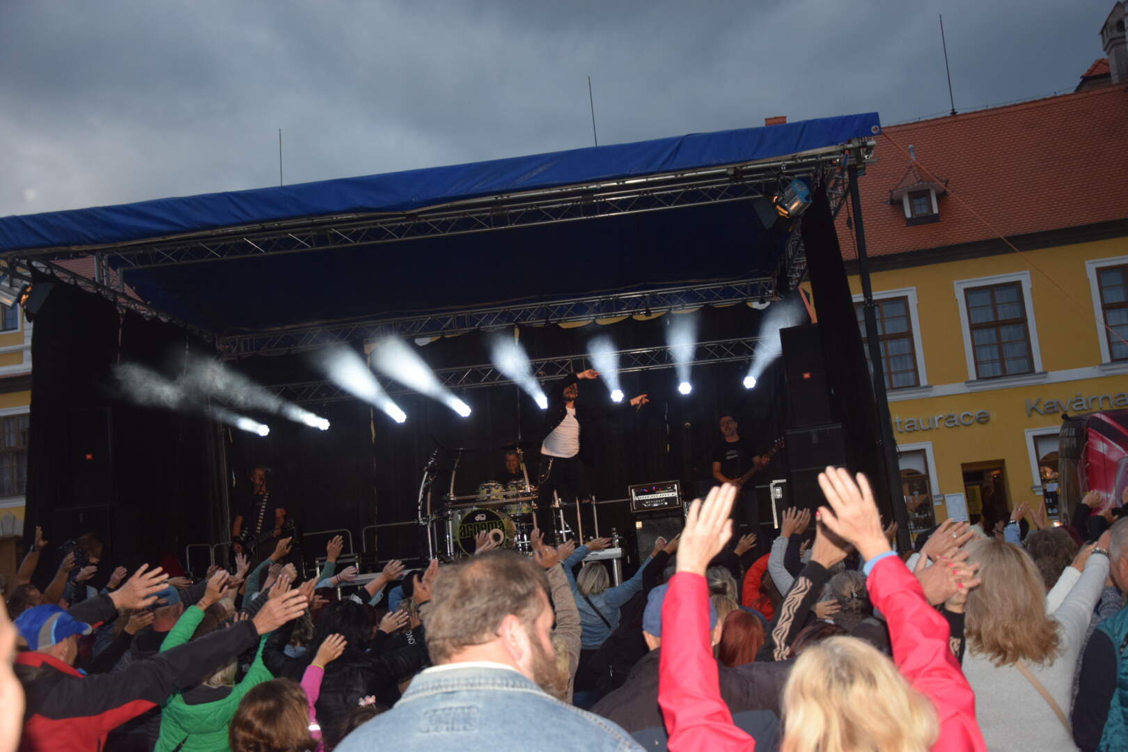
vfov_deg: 31.9
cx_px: 564
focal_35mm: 42
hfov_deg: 46.4
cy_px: 376
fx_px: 1316
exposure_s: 1/100
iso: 800
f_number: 5
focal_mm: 28
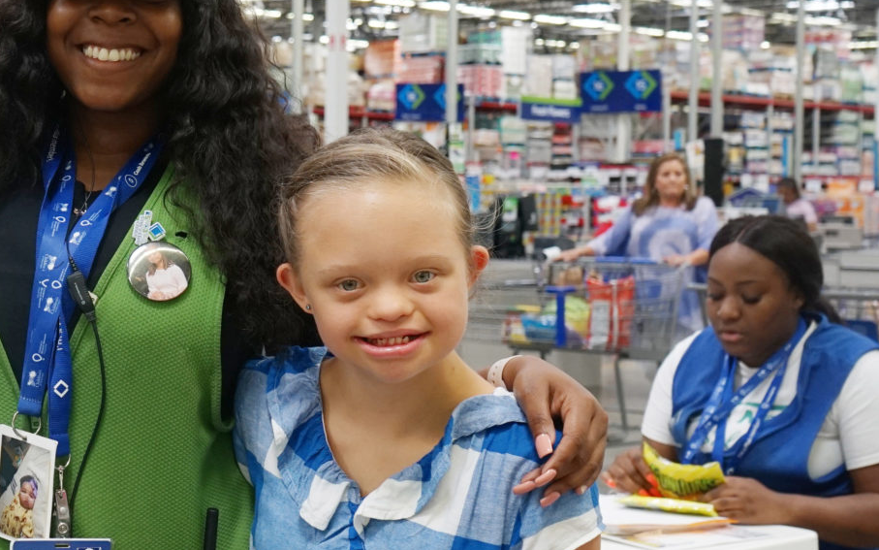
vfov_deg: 18.9
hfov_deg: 28.4
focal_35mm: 69
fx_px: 1653
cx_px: 59
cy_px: 262
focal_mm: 30
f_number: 5.6
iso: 1000
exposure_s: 1/200
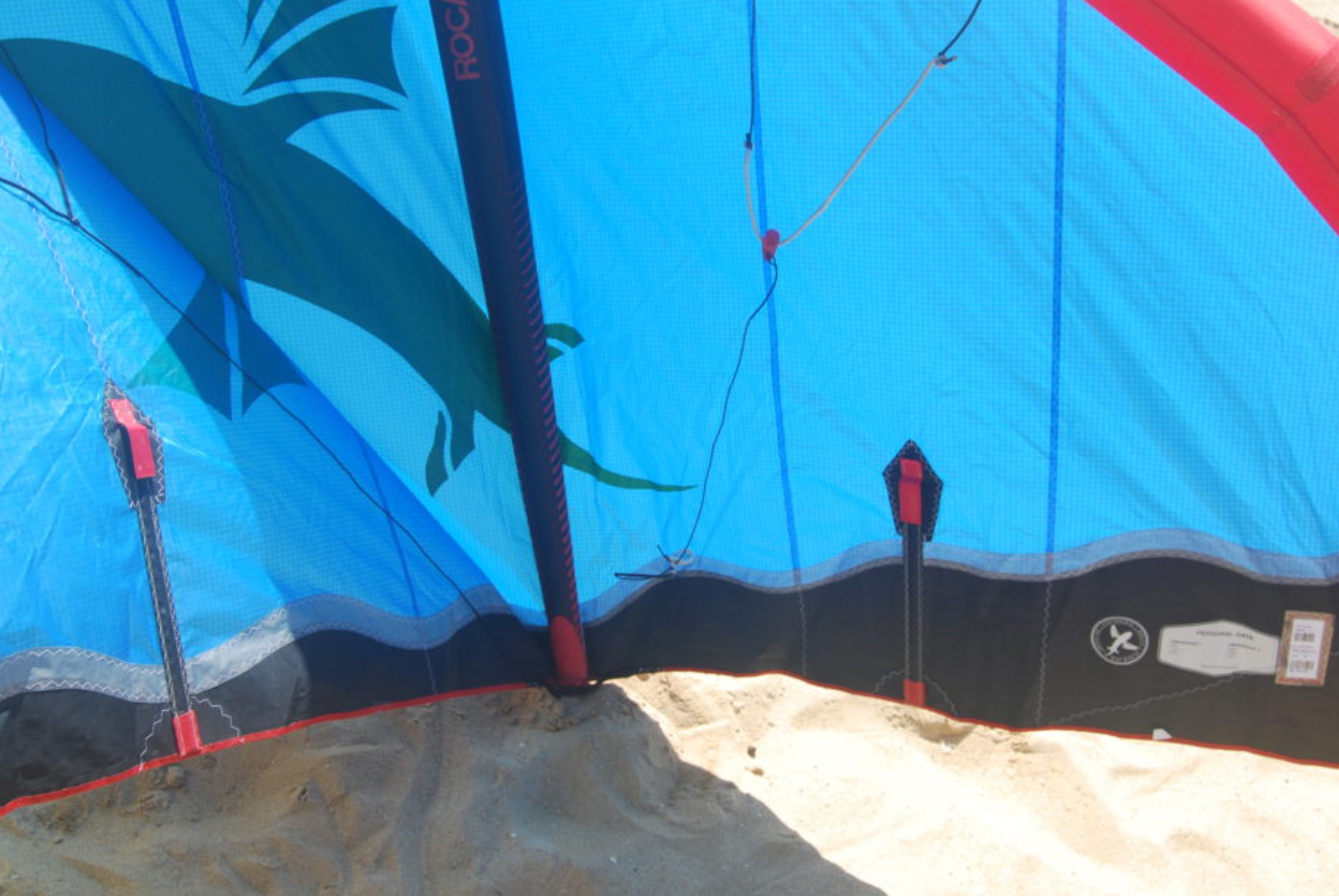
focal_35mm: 37
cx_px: 656
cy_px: 395
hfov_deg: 51.8
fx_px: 1378
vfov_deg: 36.0
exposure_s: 1/200
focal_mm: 22
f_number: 7.1
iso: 100
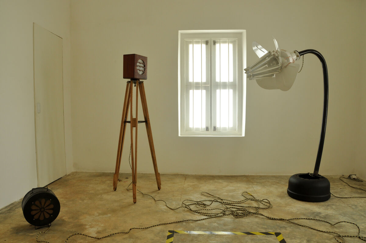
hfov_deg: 67.4
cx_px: 183
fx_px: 274
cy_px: 122
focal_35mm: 27
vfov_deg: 47.8
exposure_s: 5
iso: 320
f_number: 20
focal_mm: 18
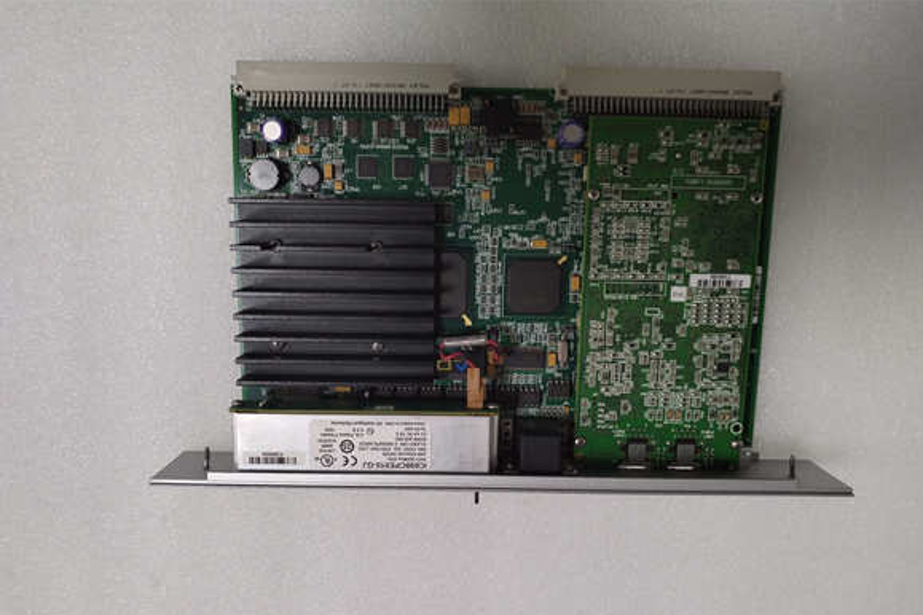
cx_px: 465
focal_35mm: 28
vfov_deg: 46.2
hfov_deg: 65.5
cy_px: 357
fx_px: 718
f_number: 1.8
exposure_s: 1/33.3
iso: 400
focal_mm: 4.75
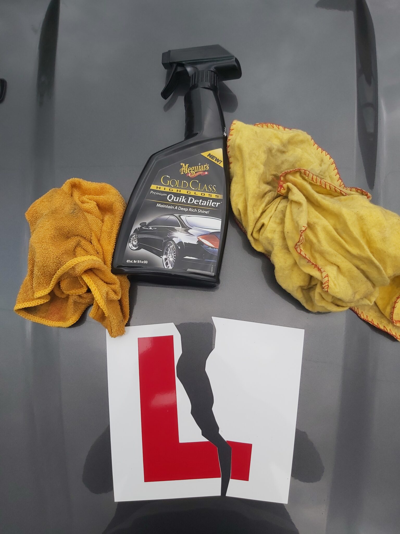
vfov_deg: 67.3
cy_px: 267
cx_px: 200
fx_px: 401
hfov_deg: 53.1
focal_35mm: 26
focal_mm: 3.92
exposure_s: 1/526
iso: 64
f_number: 1.7
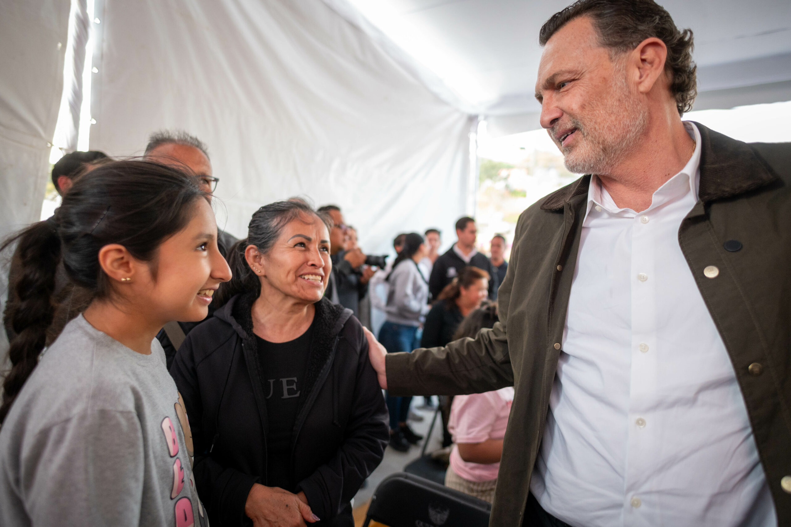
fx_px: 439
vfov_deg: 61.9
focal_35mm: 20
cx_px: 396
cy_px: 264
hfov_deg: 84.0
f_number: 2
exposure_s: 1/500
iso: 1600
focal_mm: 20
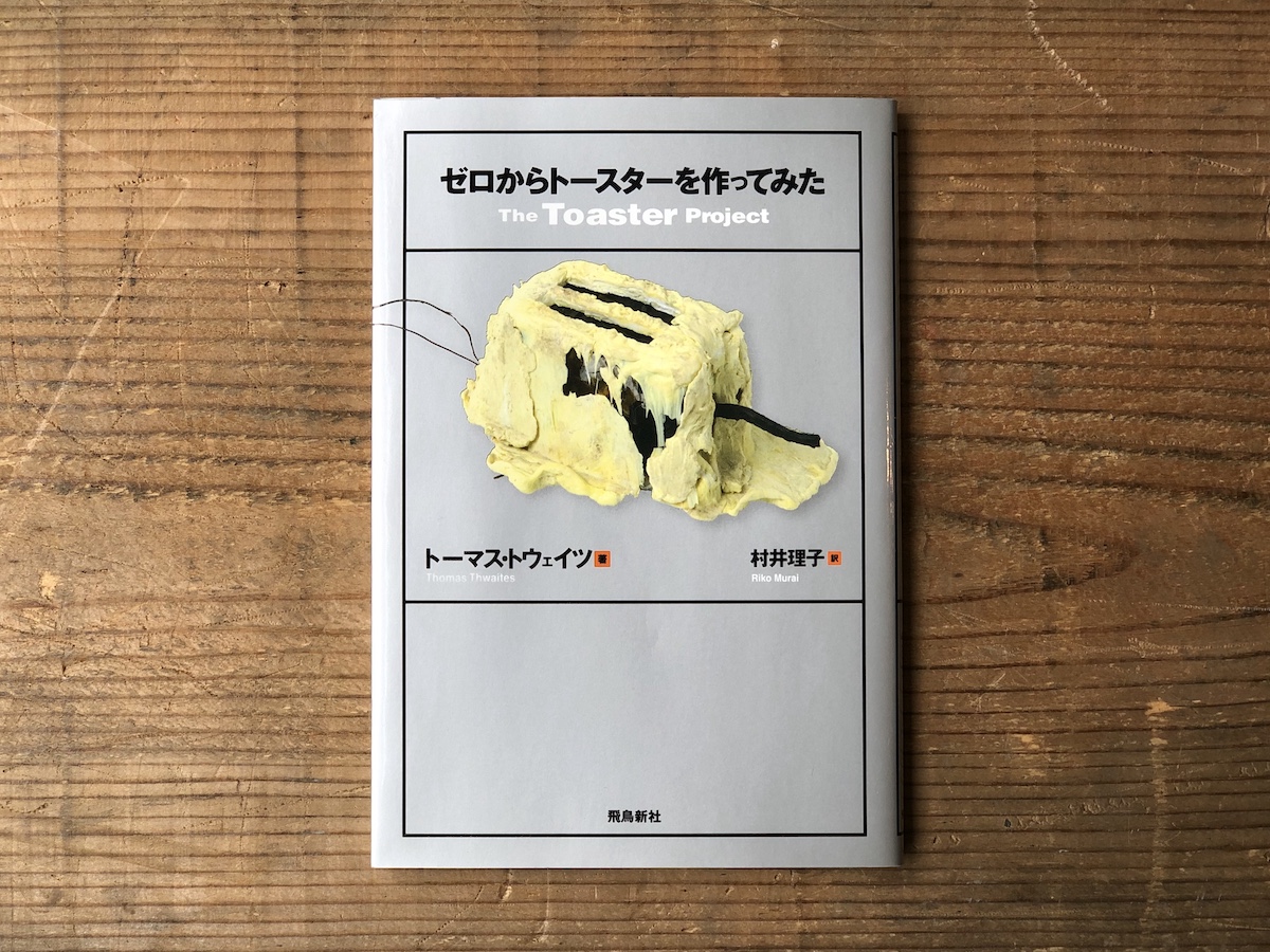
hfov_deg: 36.8
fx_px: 1908
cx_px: 635
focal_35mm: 52
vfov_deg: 28.0
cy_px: 476
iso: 16
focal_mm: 6
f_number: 2.4
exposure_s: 1/100
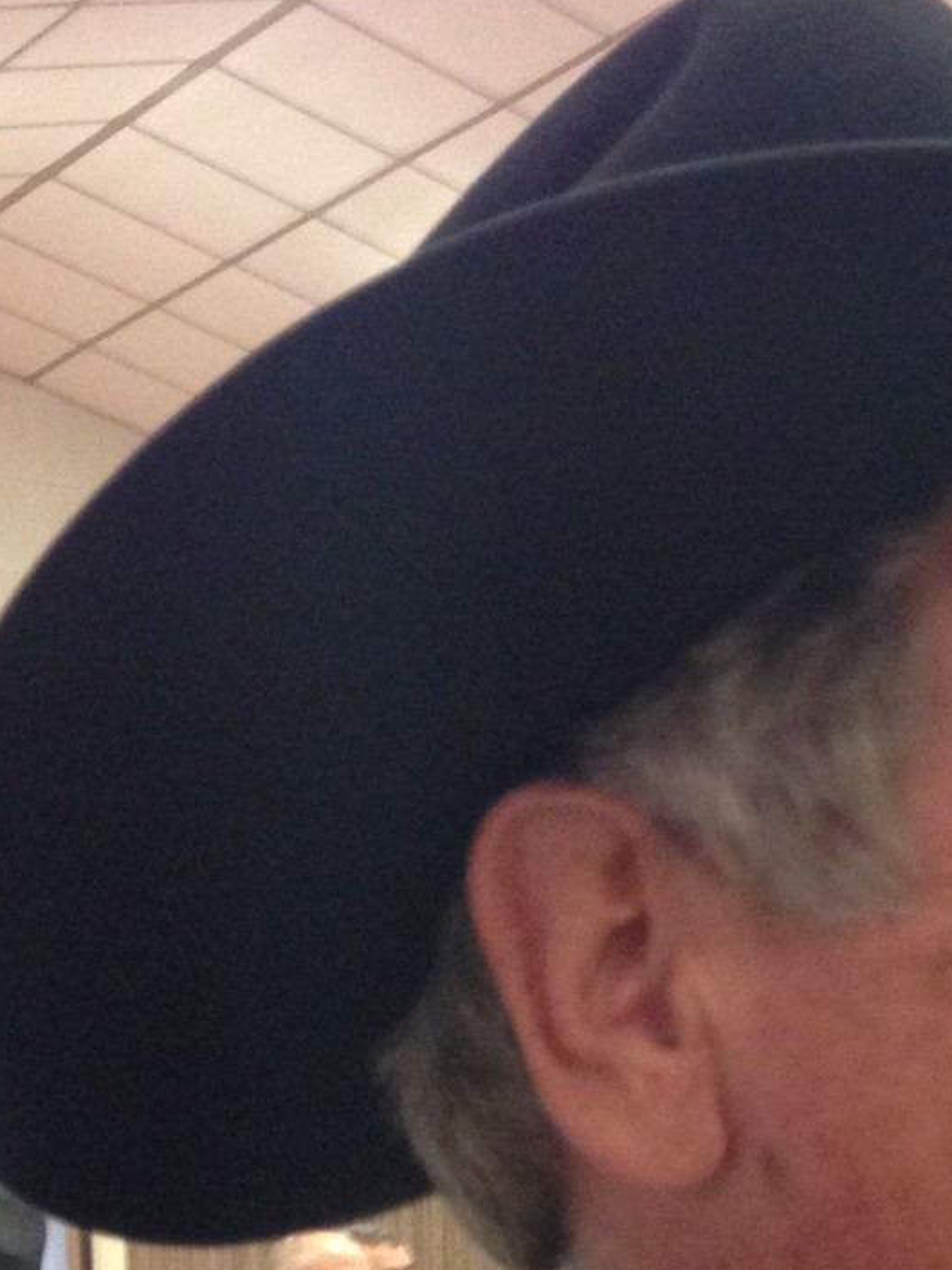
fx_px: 3520
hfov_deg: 14.9
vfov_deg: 18.7
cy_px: 1743
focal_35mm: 96
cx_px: 1118
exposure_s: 1/20
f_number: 2.4
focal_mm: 4.12
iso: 200
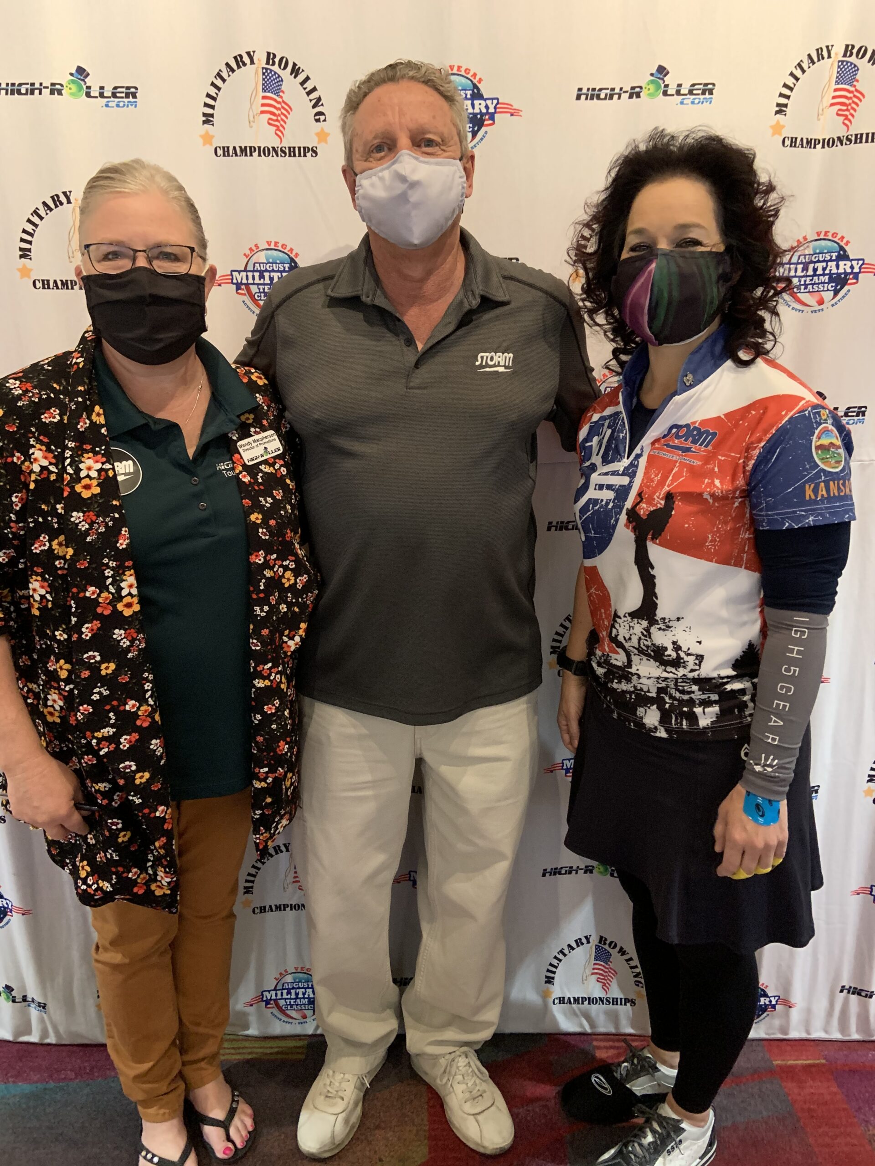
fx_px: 876
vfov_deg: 67.3
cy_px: 583
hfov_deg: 53.1
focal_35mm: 26
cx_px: 438
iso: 500
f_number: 1.8
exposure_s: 1/30
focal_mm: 4.25
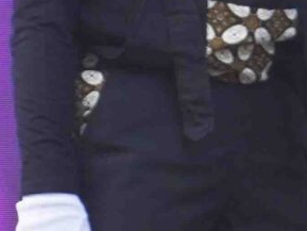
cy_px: 111
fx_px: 5661
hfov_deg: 3.1
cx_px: -64
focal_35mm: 638
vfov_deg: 2.3
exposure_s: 1/160
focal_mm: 50
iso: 250
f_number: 5.6
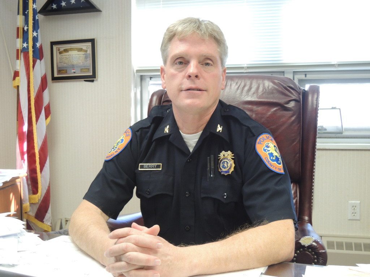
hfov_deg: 46.8
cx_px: 185
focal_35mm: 40
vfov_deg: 36.0
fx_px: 428
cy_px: 138
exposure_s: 1/40
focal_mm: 7.2
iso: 400
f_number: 3.3
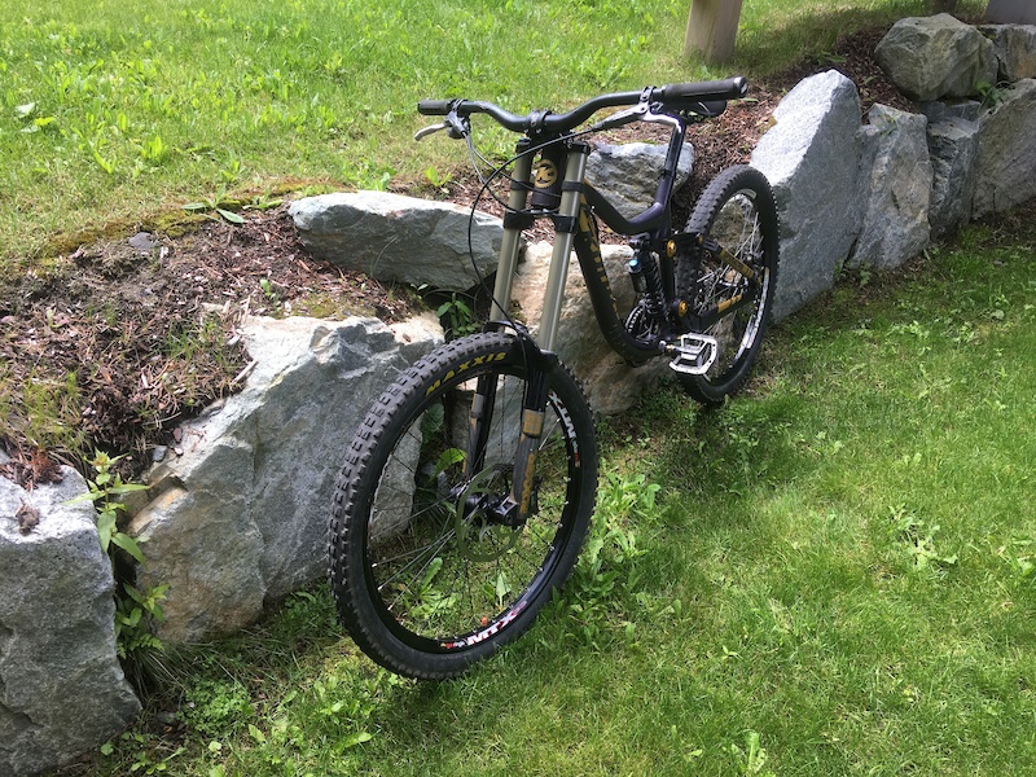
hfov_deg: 61.7
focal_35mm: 29
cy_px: 388
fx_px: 868
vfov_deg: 48.2
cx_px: 518
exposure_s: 1/212
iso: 25
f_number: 2.2
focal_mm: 4.15
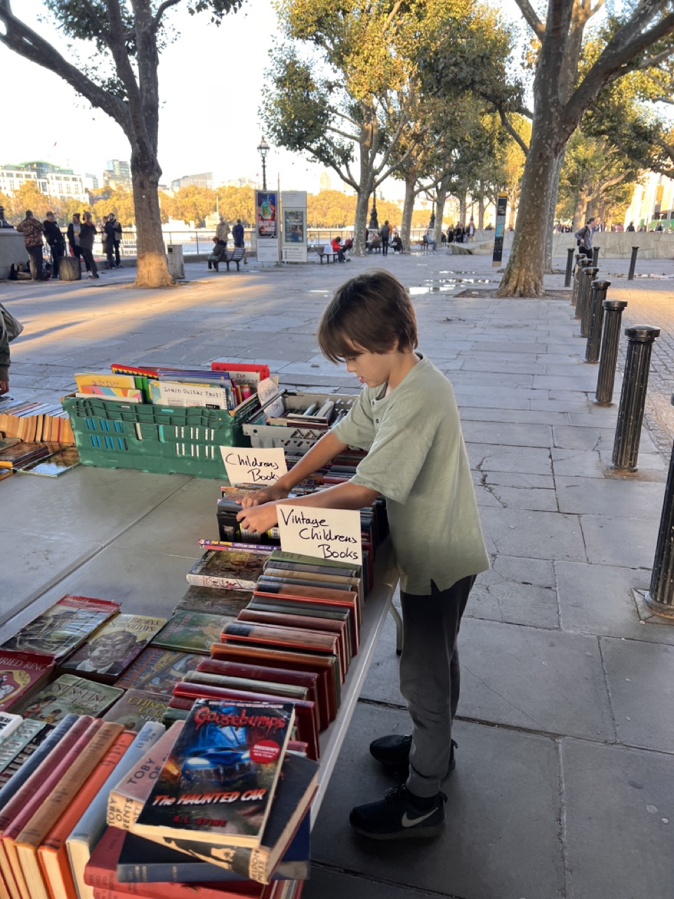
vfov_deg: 67.3
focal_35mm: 26
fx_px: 675
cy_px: 450
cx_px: 337
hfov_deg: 53.1
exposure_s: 1/136
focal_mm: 5.7
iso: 32
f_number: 1.5
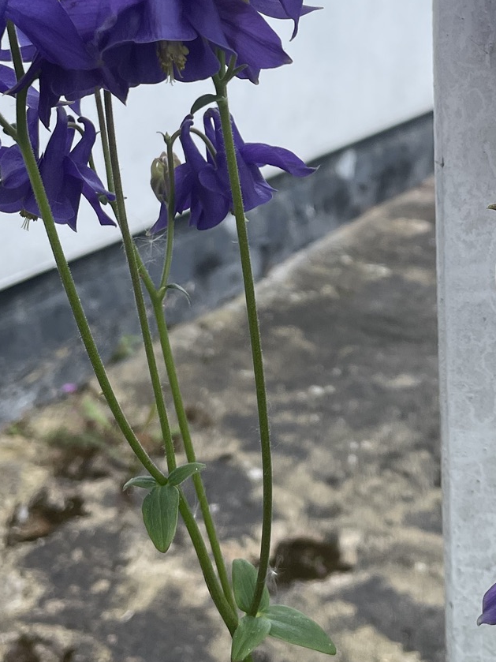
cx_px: 369
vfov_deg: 30.6
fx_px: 1185
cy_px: 155
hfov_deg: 23.4
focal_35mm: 62
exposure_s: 1/1195
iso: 32
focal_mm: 4.2
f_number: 1.6
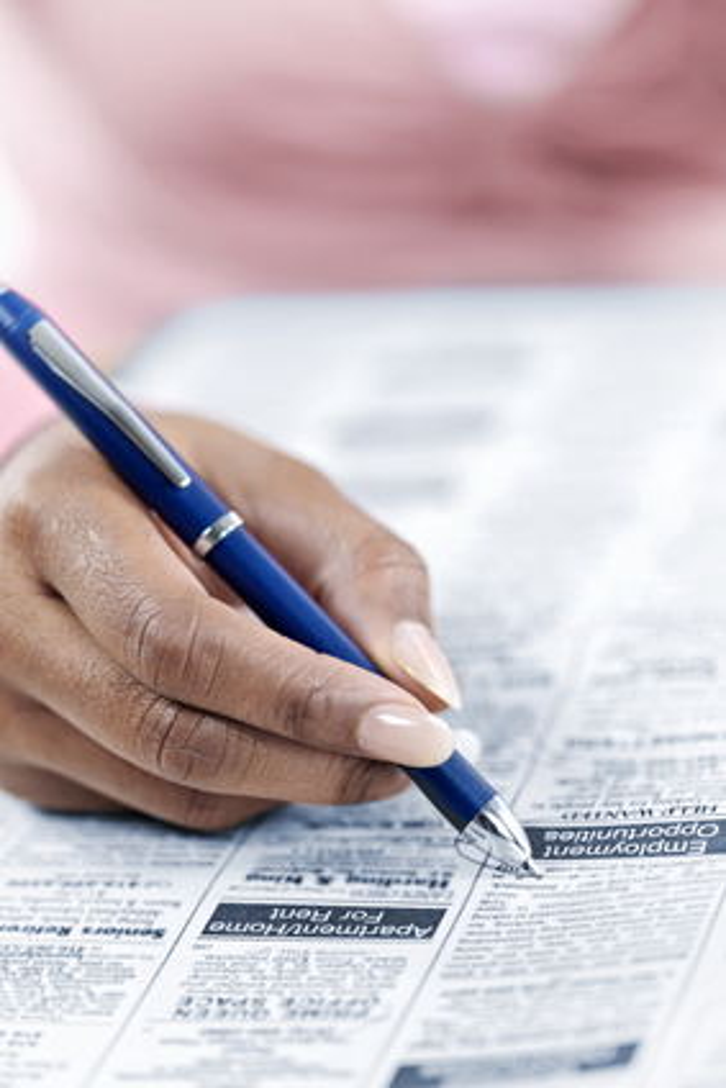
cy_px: 544
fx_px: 3173
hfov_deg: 13.1
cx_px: 363
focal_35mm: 105
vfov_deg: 19.4
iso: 200
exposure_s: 1/100
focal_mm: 105
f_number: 4.5
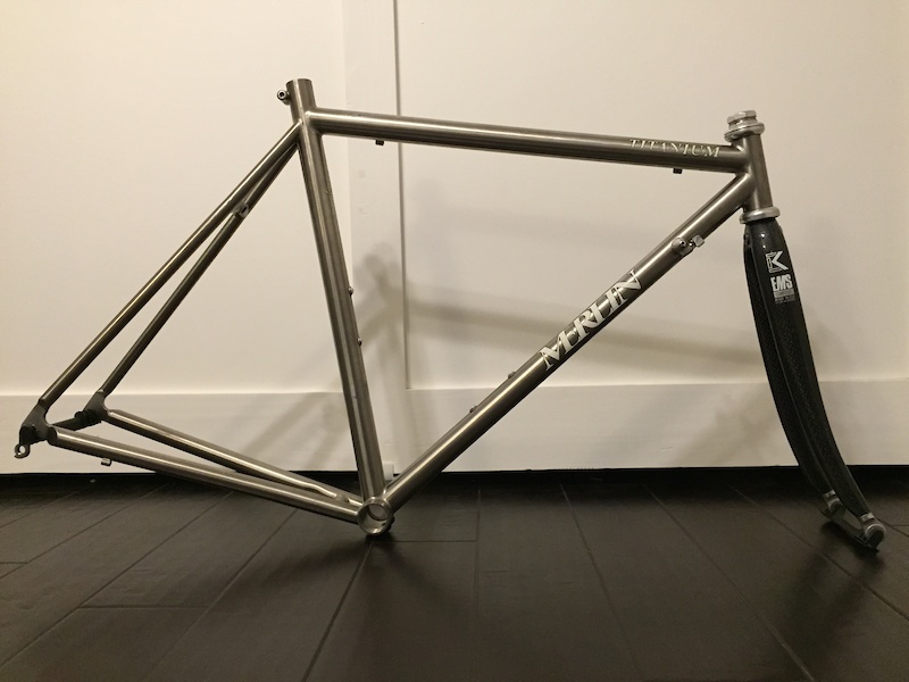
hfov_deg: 61.7
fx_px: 762
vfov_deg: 48.2
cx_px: 454
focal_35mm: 29
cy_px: 341
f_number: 2.2
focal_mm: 4.15
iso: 250
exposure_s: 1/24
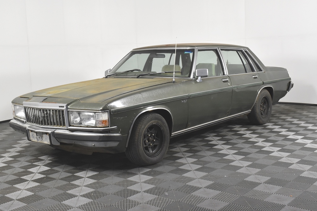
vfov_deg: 29.9
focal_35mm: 45
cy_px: 106
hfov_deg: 43.6
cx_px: 158
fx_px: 396
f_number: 8
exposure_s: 1/250
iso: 1600
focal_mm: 30
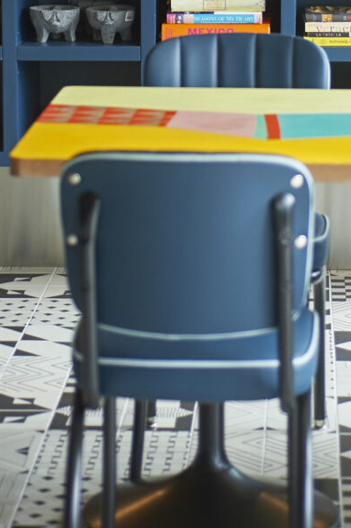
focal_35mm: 155
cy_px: -47
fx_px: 2269
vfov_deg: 13.0
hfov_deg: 8.8
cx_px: 222
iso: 640
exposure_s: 1/100
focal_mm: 60
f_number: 2.8
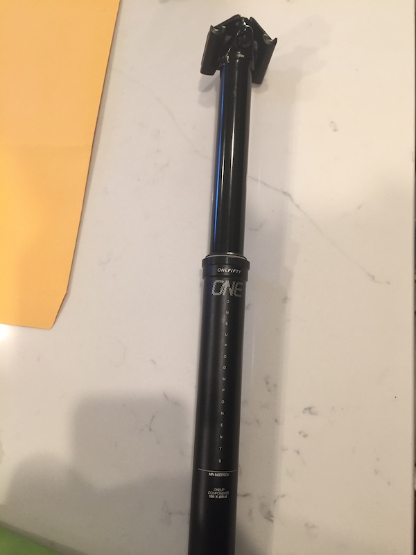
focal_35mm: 29
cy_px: 278
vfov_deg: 61.7
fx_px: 465
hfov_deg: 48.2
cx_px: 208
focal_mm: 4.15
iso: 125
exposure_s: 1/30
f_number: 2.2
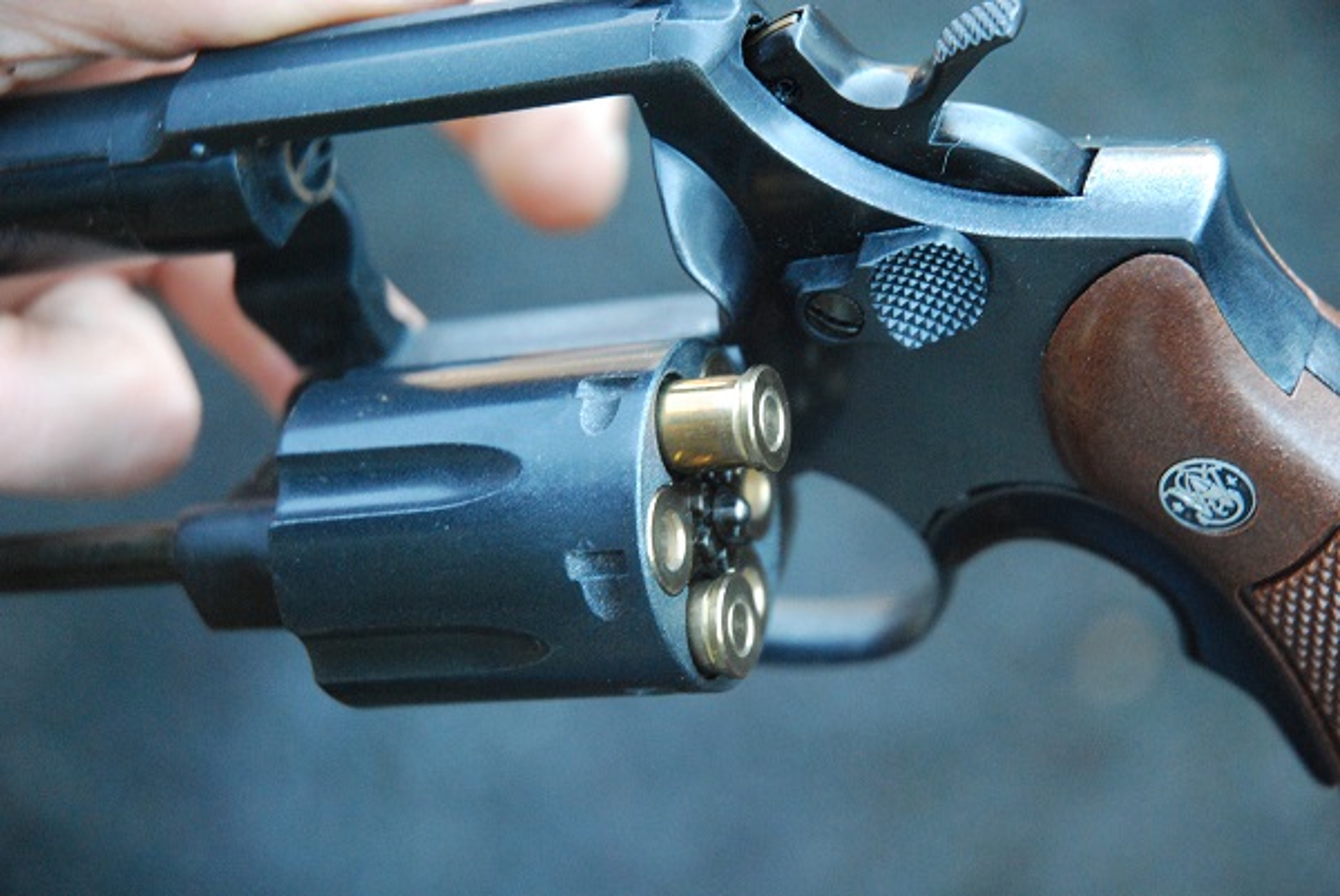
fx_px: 3911
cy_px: 448
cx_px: 670
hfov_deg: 19.4
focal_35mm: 105
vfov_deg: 13.1
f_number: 4.5
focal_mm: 70
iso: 1600
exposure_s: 1/60
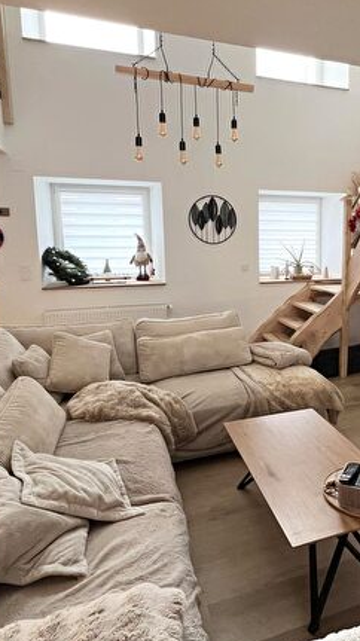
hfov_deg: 46.8
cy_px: 291
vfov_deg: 78.5
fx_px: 391
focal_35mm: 23
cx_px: 289
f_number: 1.8
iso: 250
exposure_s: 1/50
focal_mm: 1.57
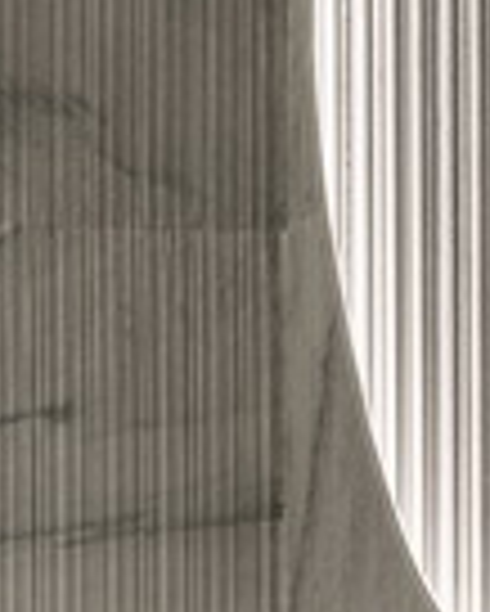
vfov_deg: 12.7
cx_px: -492
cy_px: 1264
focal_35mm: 131
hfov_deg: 10.8
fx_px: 2372
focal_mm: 19
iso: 100
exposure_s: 1/1.25
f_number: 10
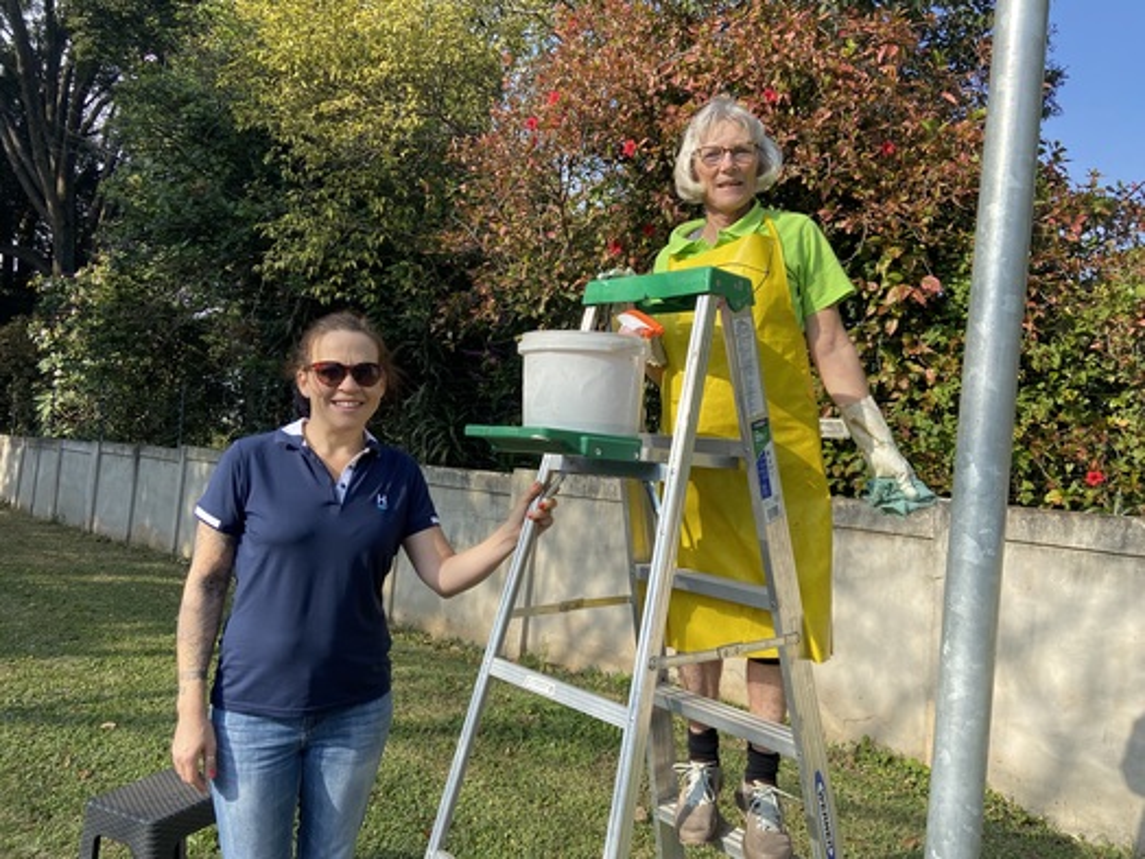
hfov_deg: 67.3
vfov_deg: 53.1
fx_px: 860
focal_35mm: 26
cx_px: 572
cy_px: 430
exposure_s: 1/1103
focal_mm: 4.25
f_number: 1.8
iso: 32
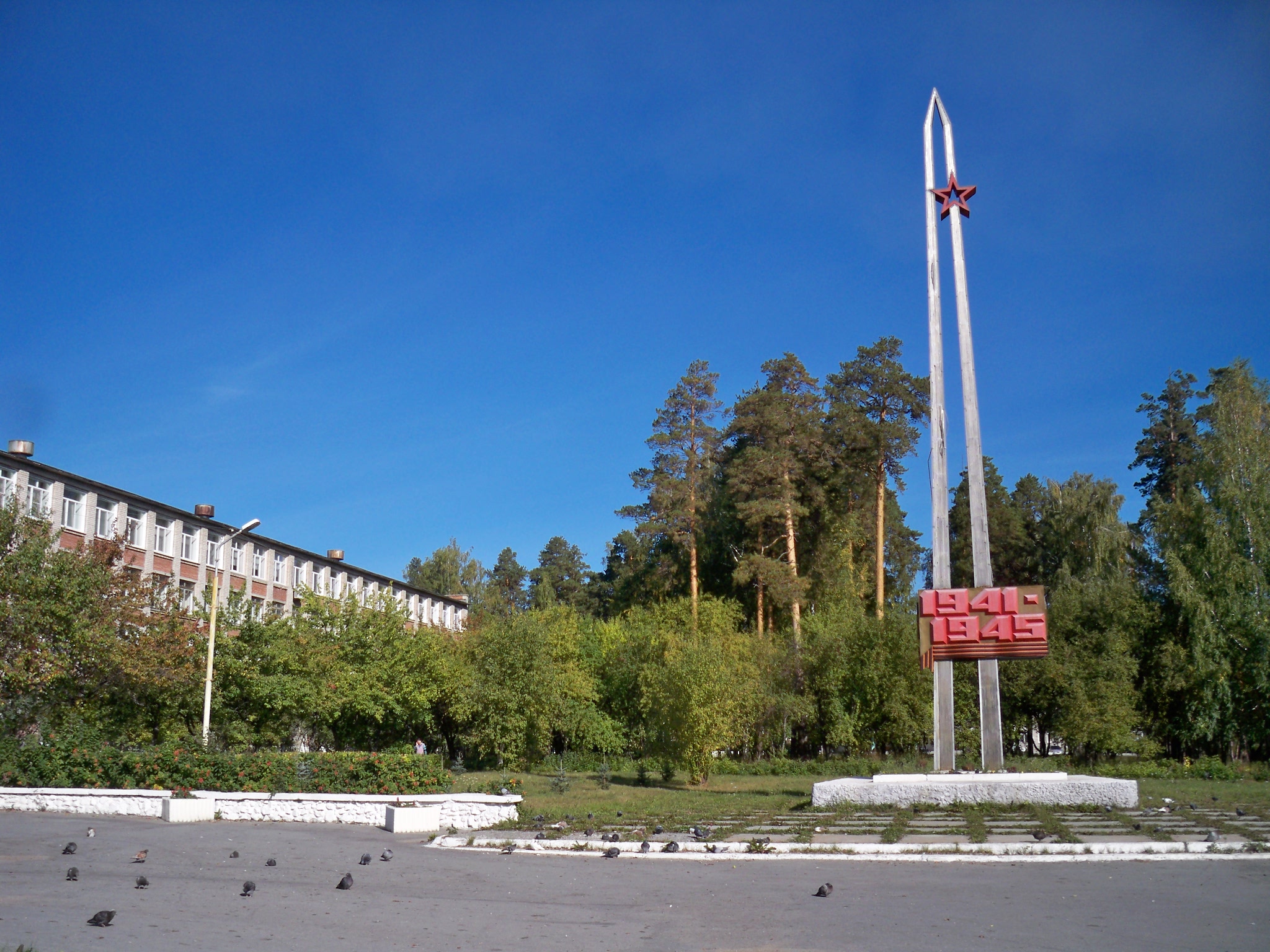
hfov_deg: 52.6
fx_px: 1284
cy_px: 476
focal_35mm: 35
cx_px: 635
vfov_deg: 40.7
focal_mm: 6.3
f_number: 4.7
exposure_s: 1/500
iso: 64
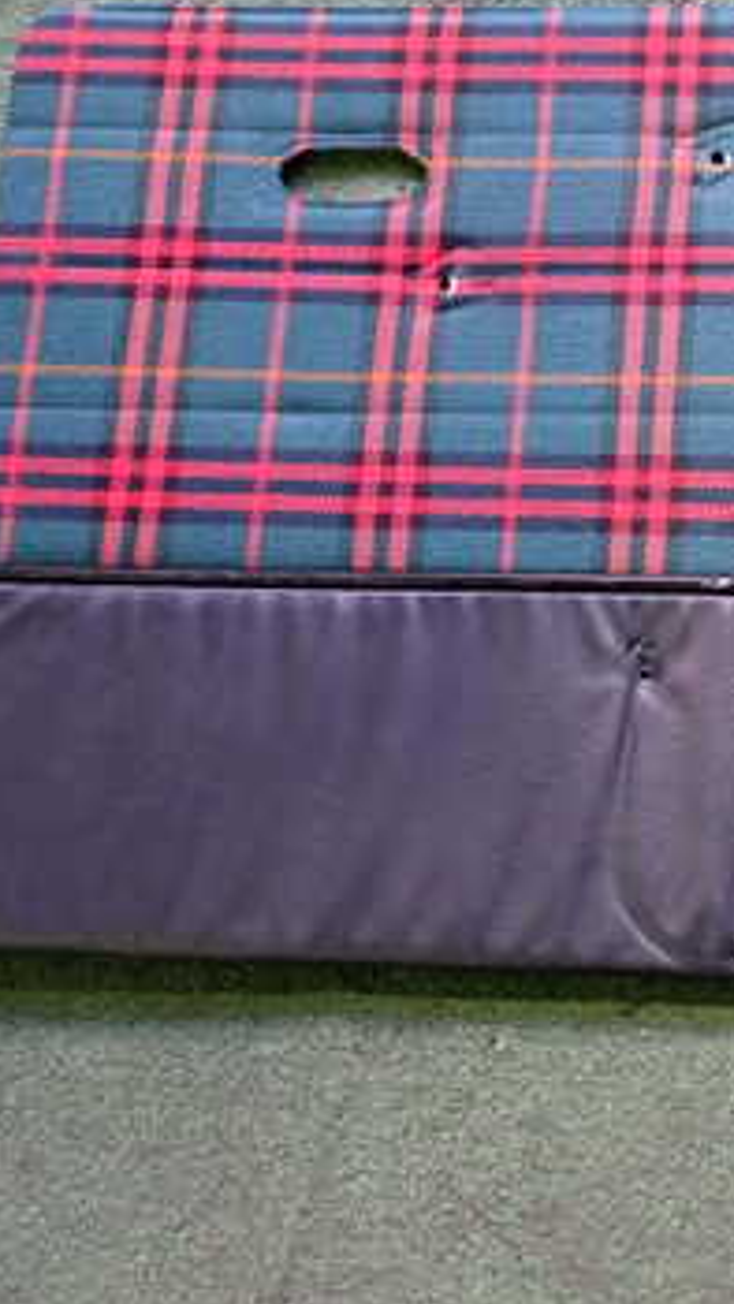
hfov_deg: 20.2
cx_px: 864
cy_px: 488
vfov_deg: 37.0
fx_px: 1937
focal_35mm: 56
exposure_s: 1/30
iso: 400
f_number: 2.3
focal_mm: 5.4
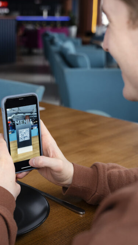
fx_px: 387
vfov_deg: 35.2
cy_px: 121
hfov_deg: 19.9
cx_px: 21
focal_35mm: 59
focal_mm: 37.3
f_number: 4
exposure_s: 1/100
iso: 1000
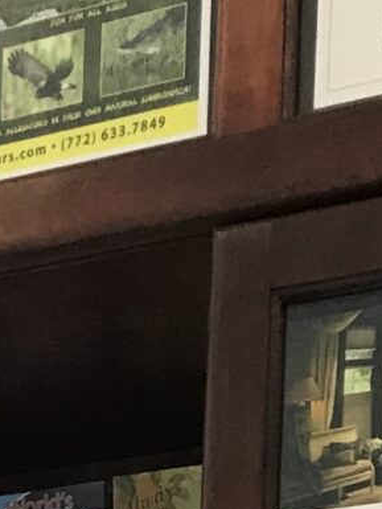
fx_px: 2735
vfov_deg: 9.0
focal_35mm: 186
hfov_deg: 7.7
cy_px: 1437
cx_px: -321
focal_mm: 3.99
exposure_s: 1/24
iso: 40
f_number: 1.8
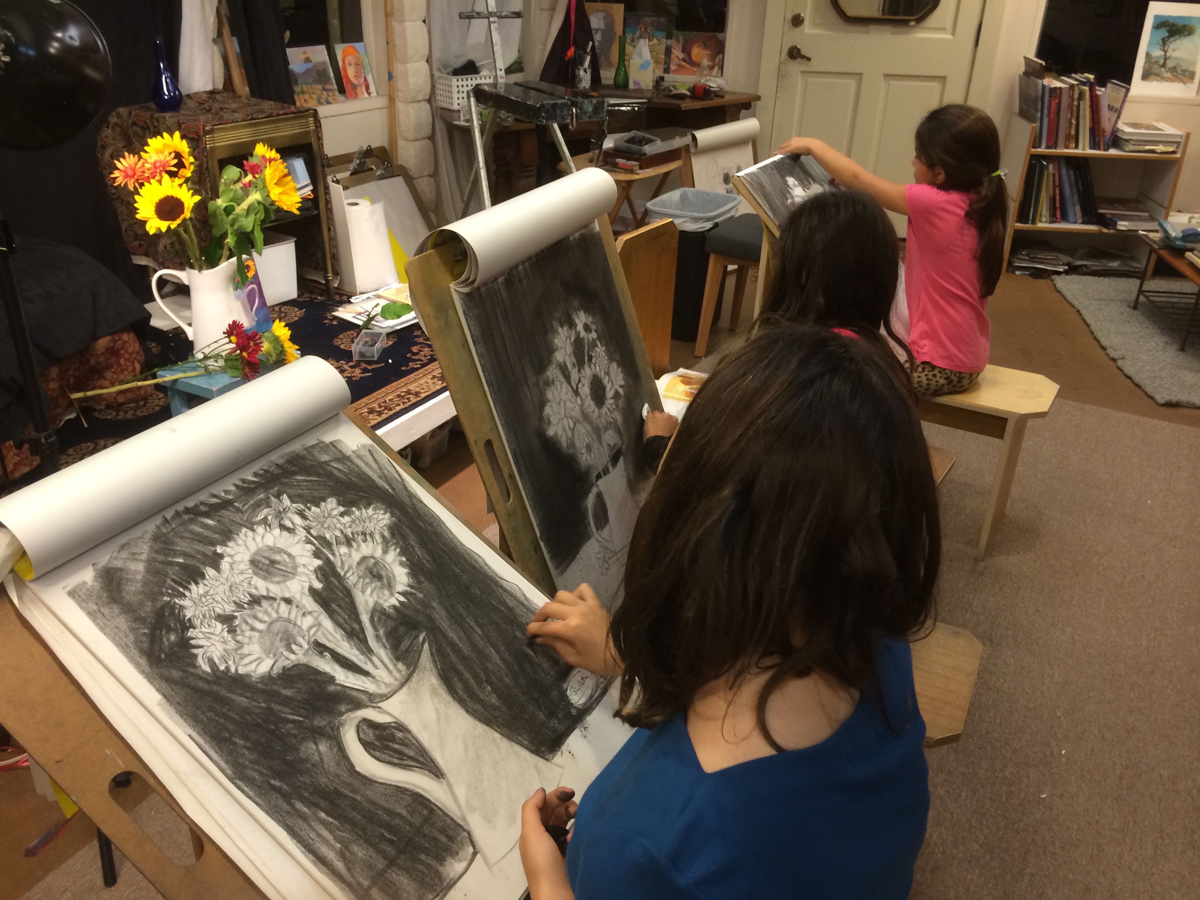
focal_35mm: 30
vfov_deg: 46.8
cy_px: 450
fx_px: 1040
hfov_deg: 60.0
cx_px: 600
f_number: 2.2
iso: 125
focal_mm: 4.12
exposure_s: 1/30
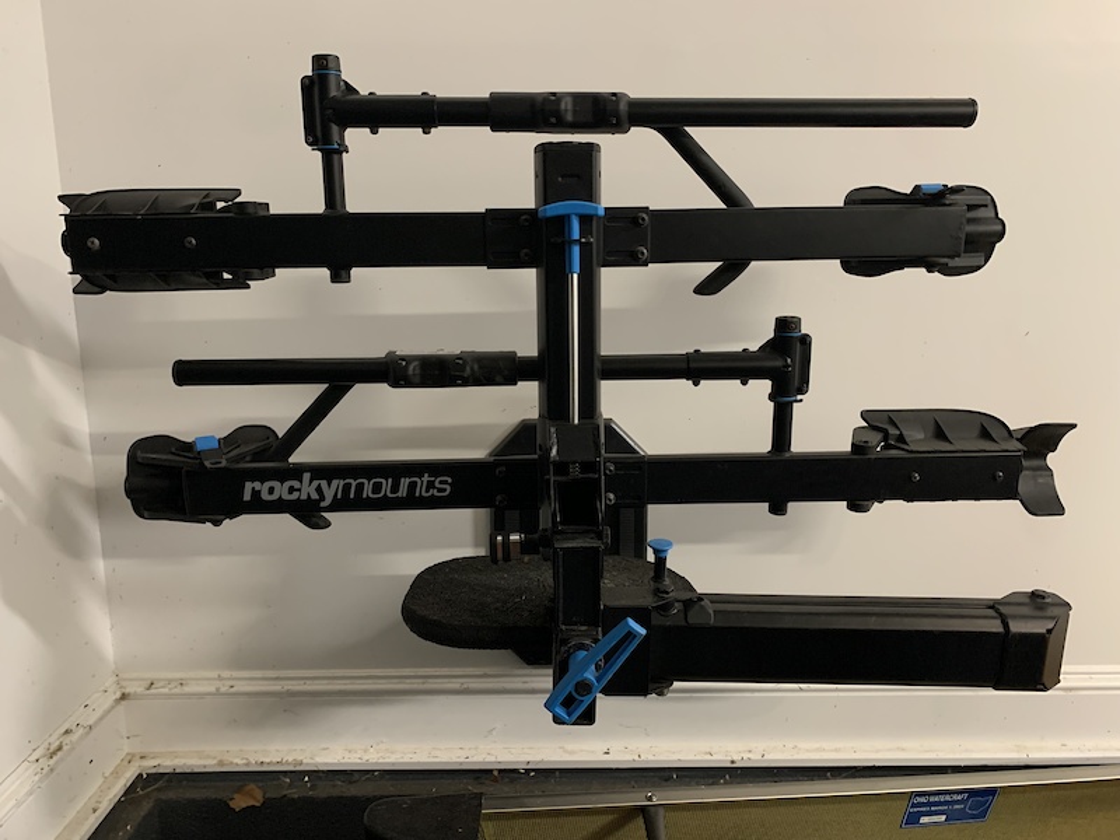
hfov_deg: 67.3
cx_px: 560
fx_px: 841
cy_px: 420
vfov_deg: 53.1
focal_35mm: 26
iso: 400
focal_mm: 4.25
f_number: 1.8
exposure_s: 1/30
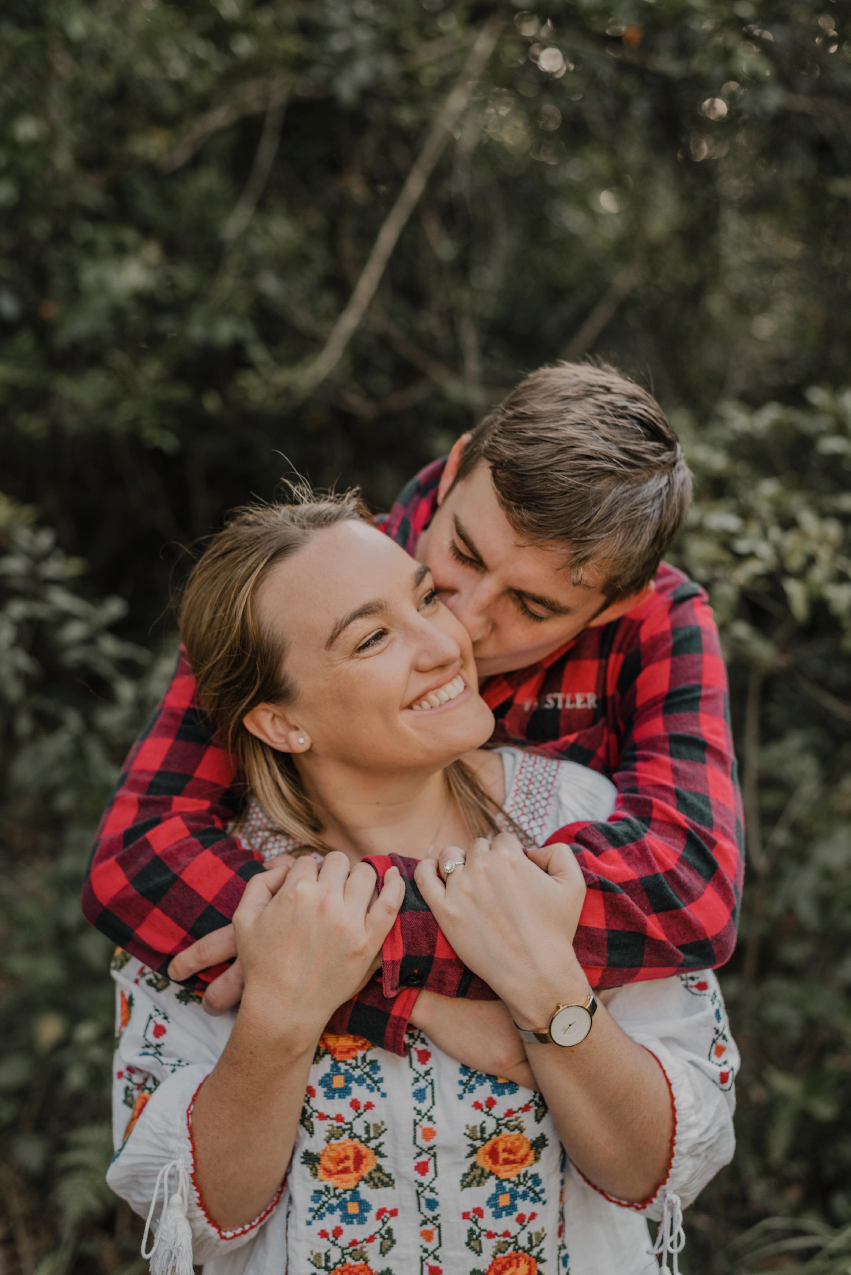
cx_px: 426
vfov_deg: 39.6
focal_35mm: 50
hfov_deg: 27.0
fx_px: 1771
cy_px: 638
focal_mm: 50
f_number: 2.8
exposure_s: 1/100
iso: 140
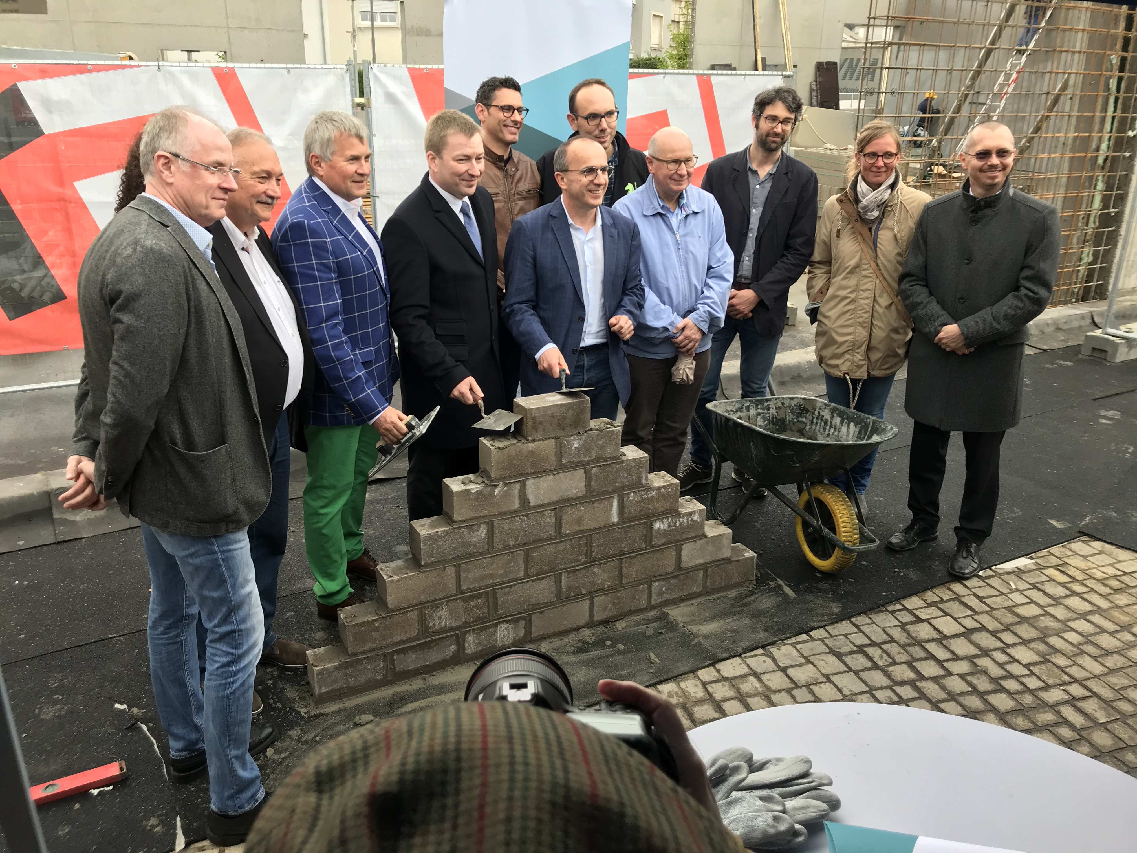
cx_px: 568
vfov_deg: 49.7
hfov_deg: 63.4
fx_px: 920
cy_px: 426
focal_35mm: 28
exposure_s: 1/125
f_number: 1.8
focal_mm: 3.99
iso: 20
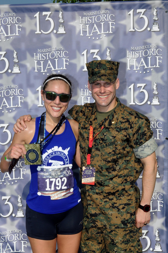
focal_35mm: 57
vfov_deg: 35.1
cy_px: 126
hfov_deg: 23.7
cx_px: 84
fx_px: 400
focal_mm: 38
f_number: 32
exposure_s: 1/200
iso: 400
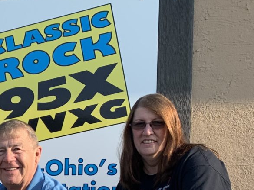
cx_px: -77
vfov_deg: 15.5
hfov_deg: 19.8
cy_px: 244
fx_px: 668
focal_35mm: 91
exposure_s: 1/962
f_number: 1.8
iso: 25
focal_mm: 4.25
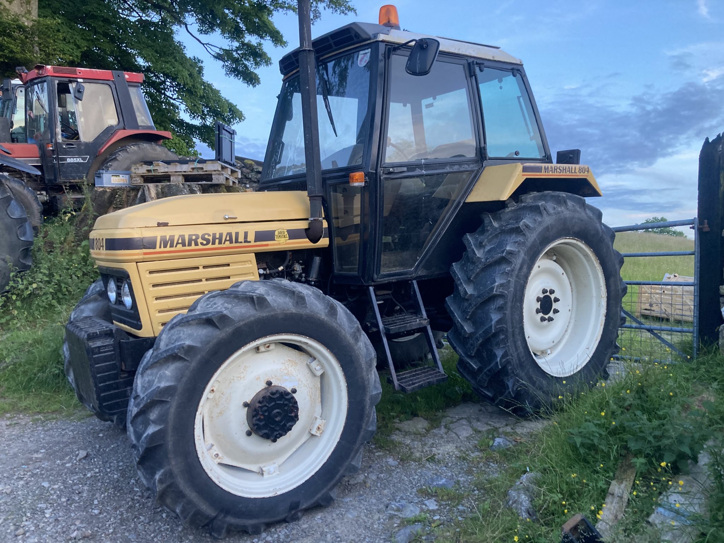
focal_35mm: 28
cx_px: 362
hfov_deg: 63.4
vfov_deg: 49.7
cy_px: 272
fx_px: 586
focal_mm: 3.99
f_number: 1.8
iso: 100
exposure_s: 1/60
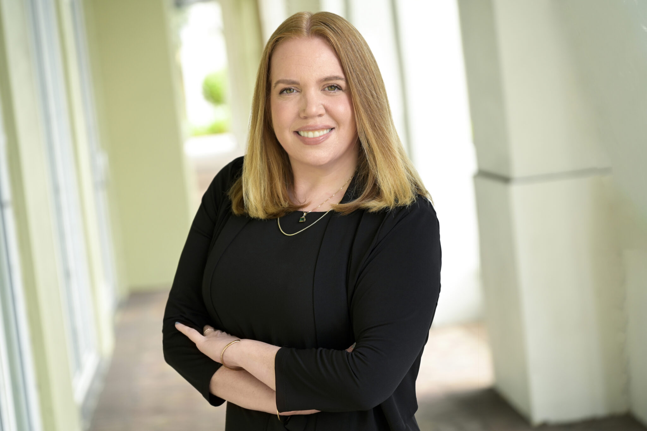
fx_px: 1760
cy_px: 216
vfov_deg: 13.9
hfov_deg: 20.8
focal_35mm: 98
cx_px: 324
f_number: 4
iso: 250
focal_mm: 98
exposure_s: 1/125
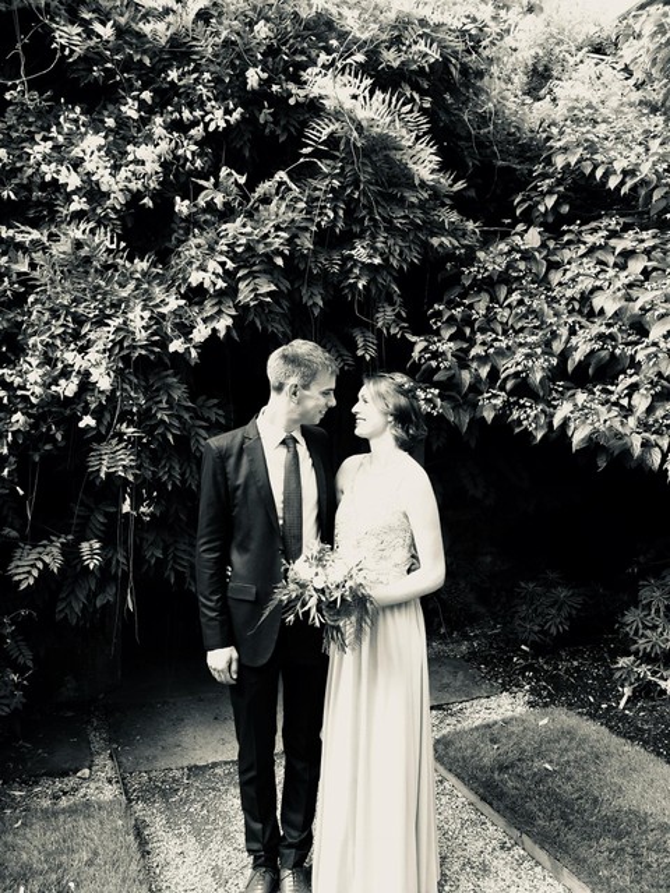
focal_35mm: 29
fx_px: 748
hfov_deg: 48.2
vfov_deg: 61.7
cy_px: 446
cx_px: 335
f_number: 2.2
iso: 32
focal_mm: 4.15
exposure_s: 1/119
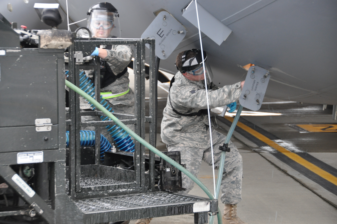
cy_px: 112
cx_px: 168
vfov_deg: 9.6
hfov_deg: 14.4
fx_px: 1332
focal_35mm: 142
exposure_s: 1/50
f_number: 5.3
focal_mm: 95
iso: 800
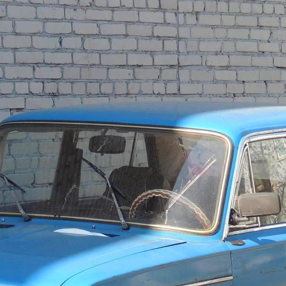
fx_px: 1954
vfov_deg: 8.3
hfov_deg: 8.4
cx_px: 137
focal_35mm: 209
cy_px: 251
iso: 100
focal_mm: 16
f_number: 4.1
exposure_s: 1/250
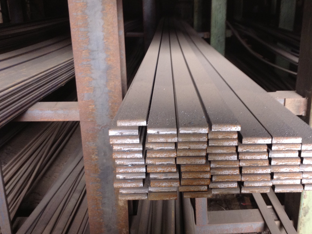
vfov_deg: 35.1
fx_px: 370
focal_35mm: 41
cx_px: 179
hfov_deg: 45.6
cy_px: 124
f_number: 2.4
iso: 64
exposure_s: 1/24
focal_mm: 3.3
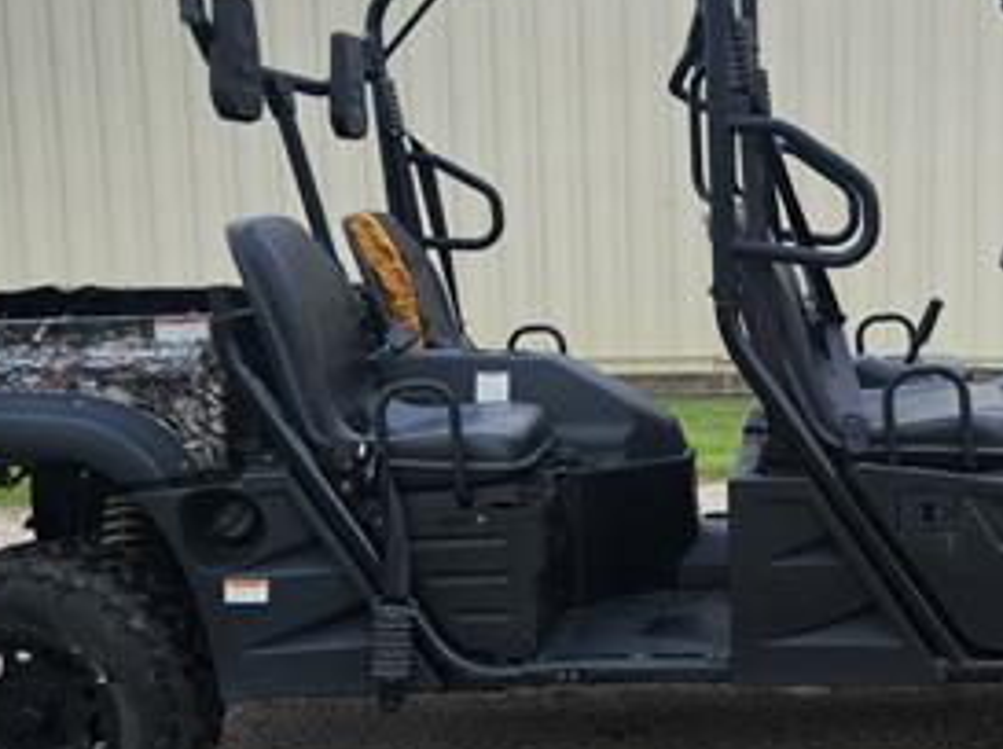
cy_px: 389
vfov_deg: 27.0
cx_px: 713
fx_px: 1563
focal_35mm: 54
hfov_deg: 35.0
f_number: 1.8
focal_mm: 5.4
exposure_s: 1/230
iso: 20
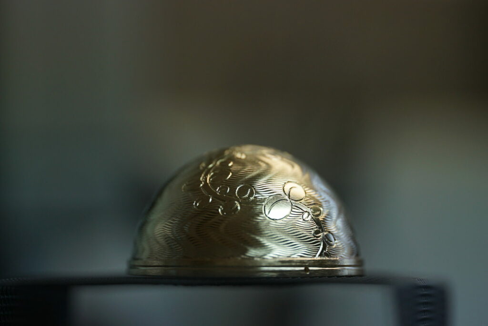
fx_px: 2129
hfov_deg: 13.1
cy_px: 163
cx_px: 244
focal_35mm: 157
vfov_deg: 8.8
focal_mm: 105
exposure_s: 1/500
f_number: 2.8
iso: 320
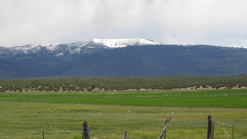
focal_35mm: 88
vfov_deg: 13.7
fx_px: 576
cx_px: 123
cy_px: 55
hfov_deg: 24.2
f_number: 4.5
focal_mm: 14.3
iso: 100
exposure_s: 1/1000
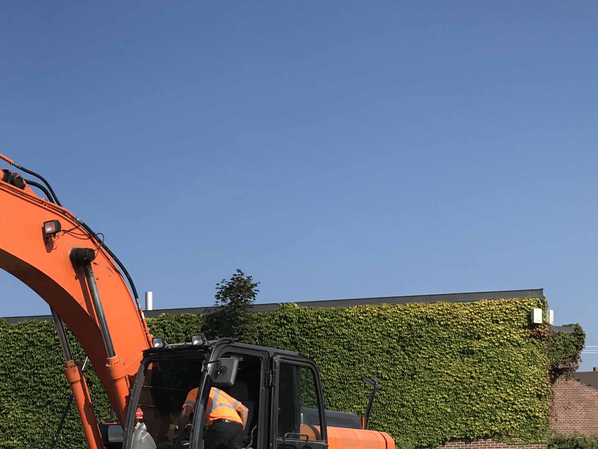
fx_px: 1071
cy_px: 450
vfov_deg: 22.7
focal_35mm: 62
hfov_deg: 30.5
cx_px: 133
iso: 20
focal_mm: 3.99
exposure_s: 1/2283
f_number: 1.8
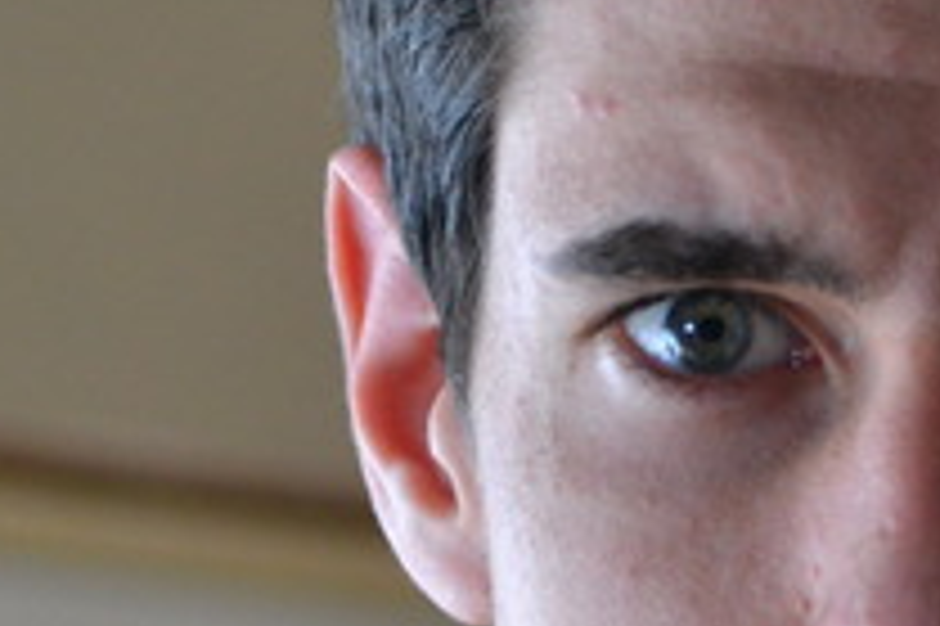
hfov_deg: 3.9
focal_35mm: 528
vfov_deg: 2.6
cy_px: 597
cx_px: 886
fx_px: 13767
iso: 1100
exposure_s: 1/125
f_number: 4.5
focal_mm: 105
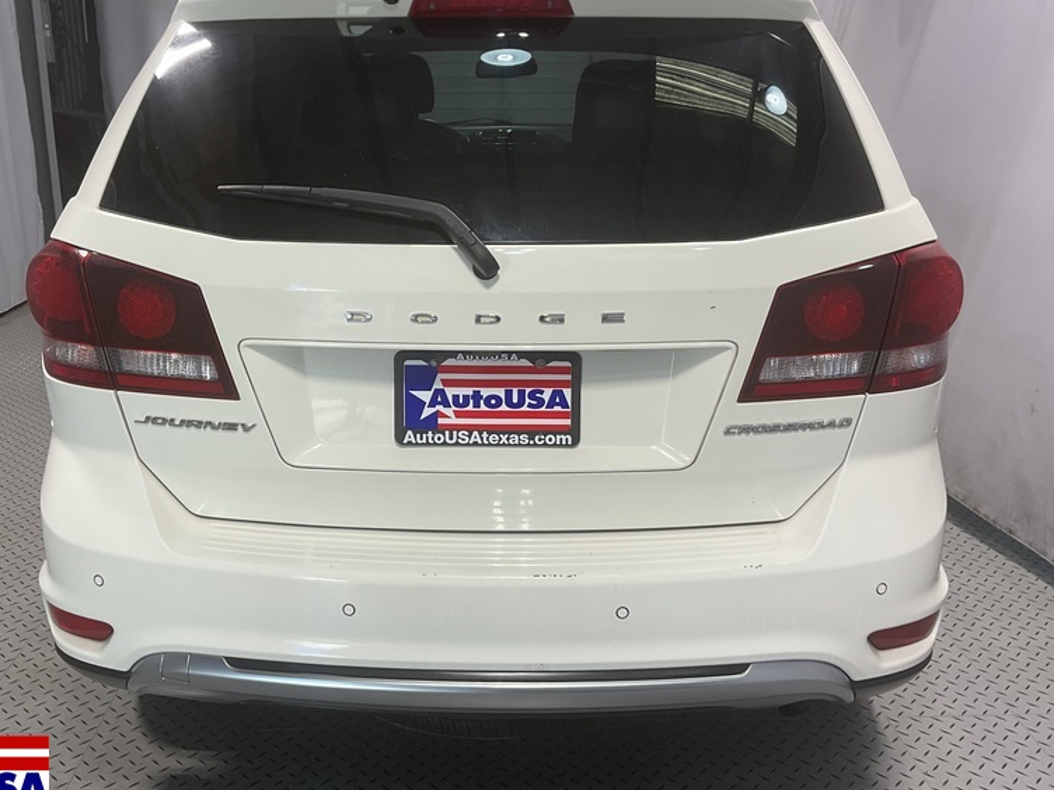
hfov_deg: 50.1
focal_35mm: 37
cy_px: 350
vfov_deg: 38.6
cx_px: 498
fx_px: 1127
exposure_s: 1/120
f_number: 1.8
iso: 25
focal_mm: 3
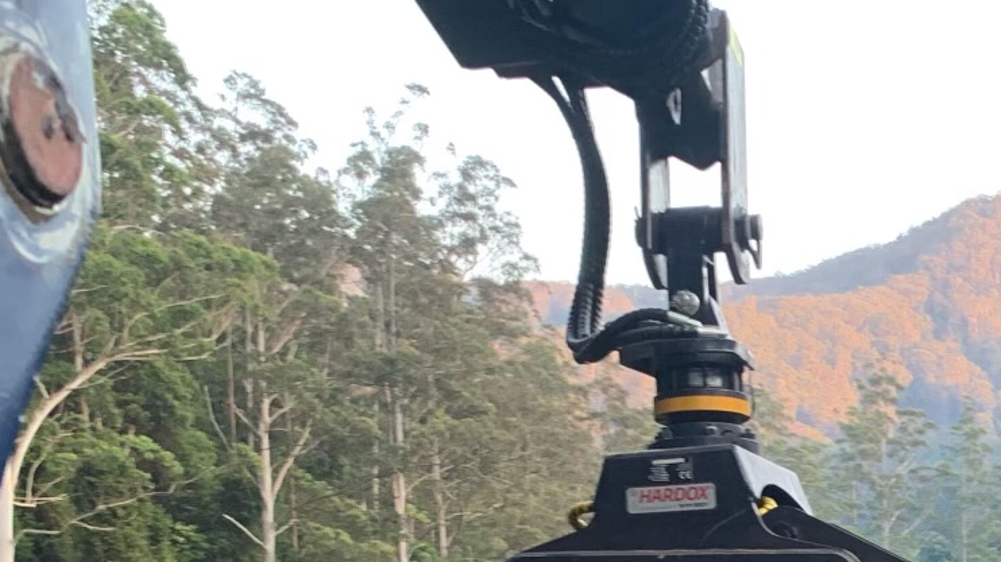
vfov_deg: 14.4
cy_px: 904
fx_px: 2043
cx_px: 1064
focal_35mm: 77
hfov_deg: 25.7
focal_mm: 4.25
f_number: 1.8
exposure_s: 1/70
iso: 100
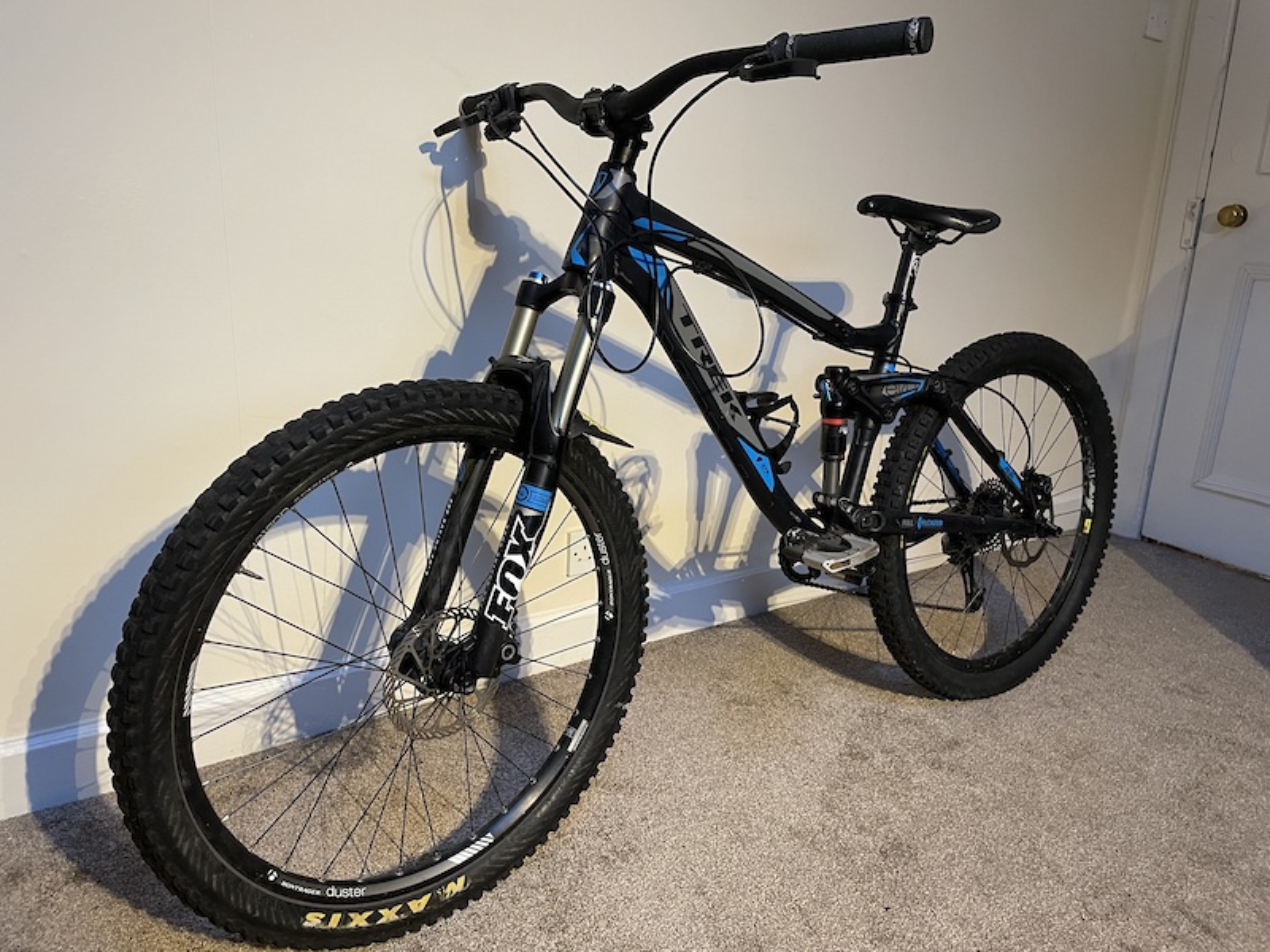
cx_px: 635
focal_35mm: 26
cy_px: 476
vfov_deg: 53.1
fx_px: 954
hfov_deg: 67.3
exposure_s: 1/50
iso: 250
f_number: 1.6
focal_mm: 4.2
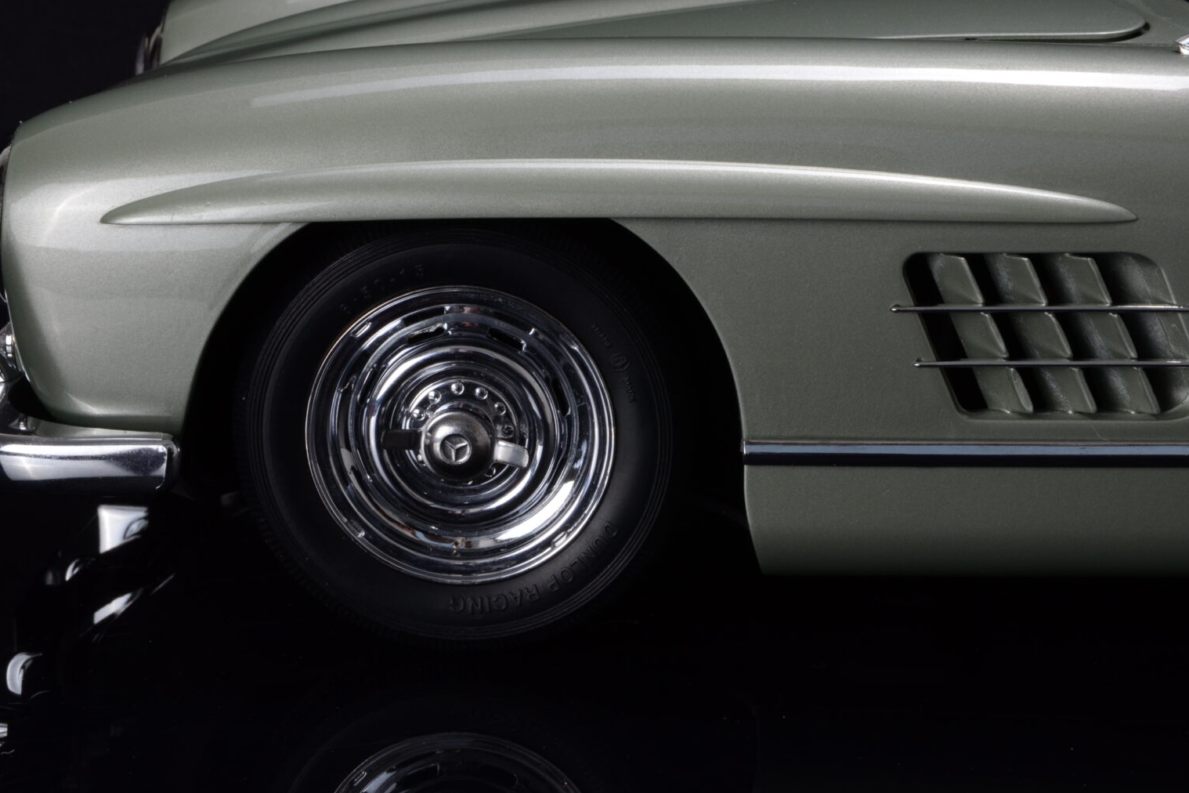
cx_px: 592
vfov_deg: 12.9
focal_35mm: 106
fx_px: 3501
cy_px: 398
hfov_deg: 19.3
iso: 500
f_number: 20
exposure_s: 1/13
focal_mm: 70
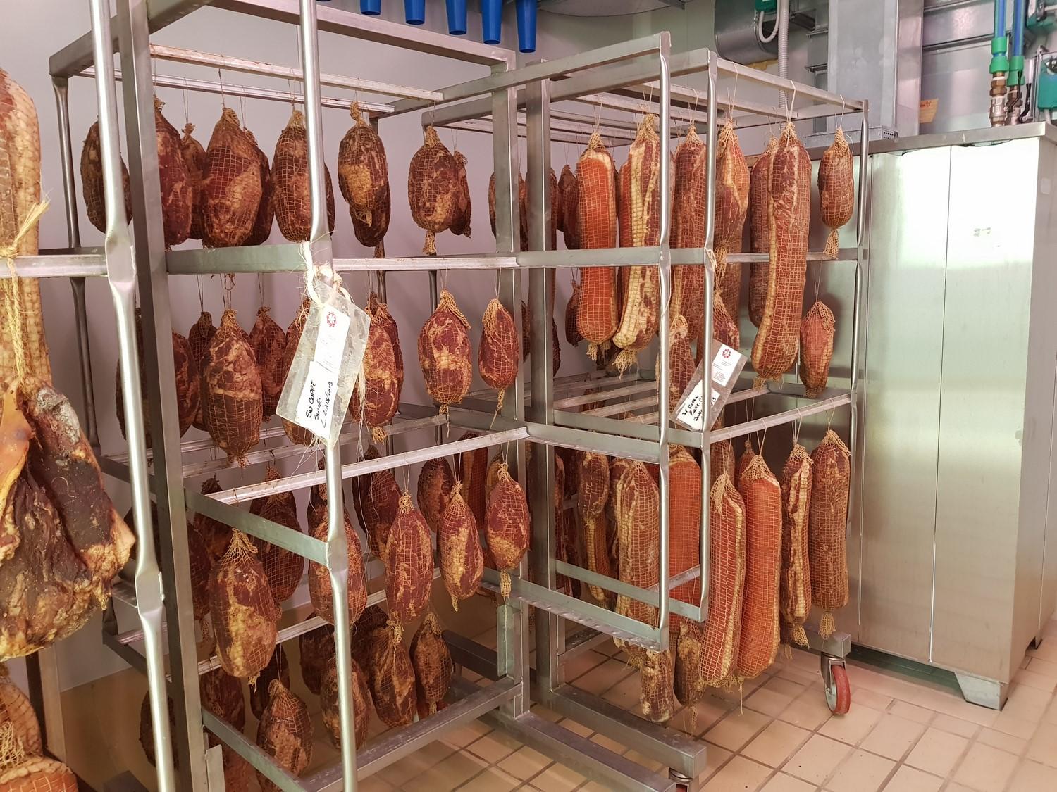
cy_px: 396
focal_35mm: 26
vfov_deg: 53.1
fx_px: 794
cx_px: 528
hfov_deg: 67.3
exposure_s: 1/33
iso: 250
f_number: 1.7
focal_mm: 4.2
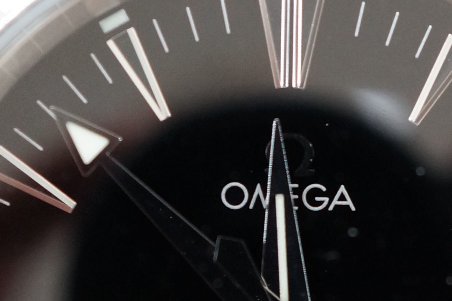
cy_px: 379
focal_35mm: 172
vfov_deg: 7.9
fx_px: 2157
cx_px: 323
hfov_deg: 11.9
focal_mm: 30
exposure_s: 1/60
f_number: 4
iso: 1000
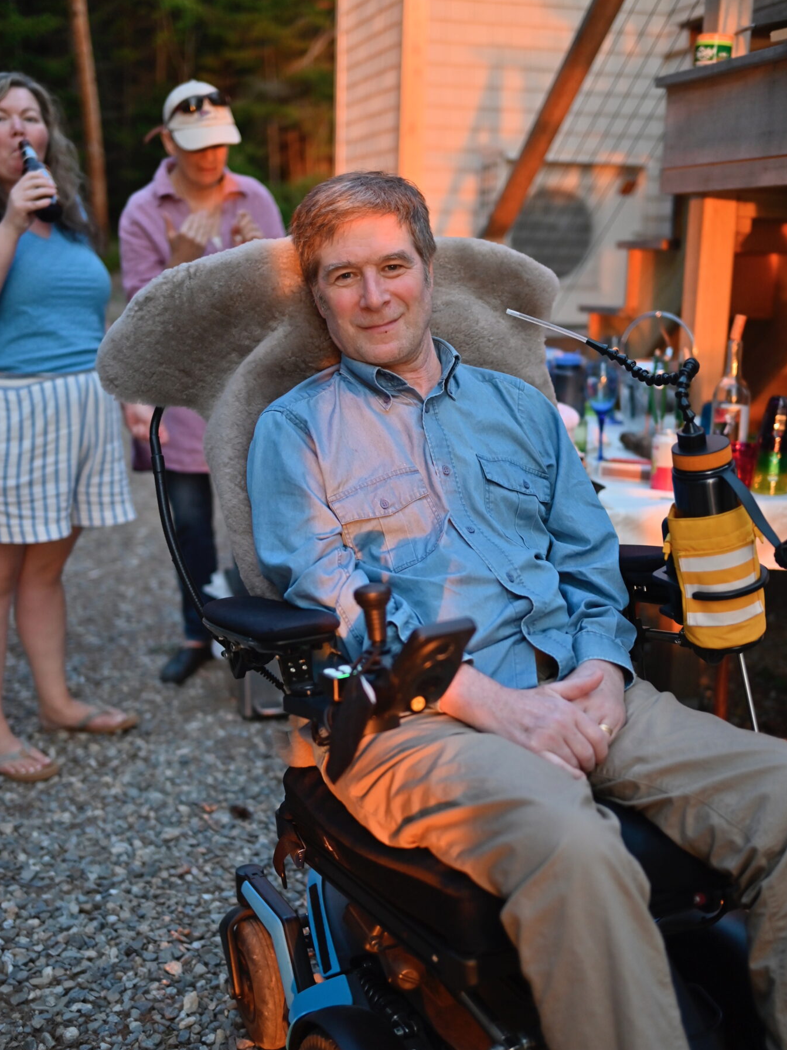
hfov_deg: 32.9
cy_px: 592
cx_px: 395
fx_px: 1334
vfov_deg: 42.9
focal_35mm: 44
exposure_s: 1/500
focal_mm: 40
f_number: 2
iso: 800
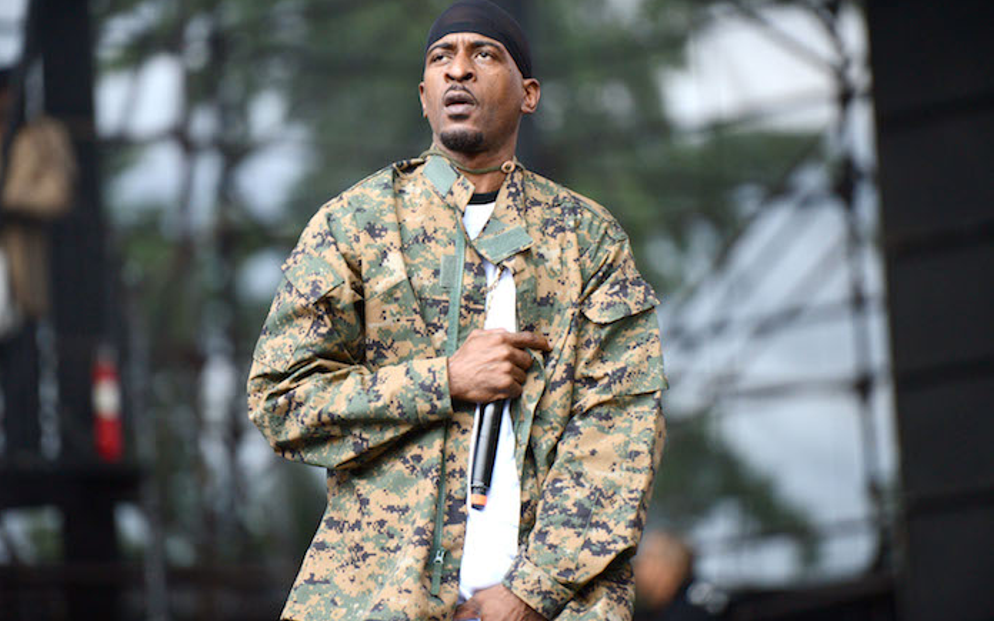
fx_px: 5553
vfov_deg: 6.4
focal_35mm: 205
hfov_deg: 10.2
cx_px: 496
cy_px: 318
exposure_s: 1/640
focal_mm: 200
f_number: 3.2
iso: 2000
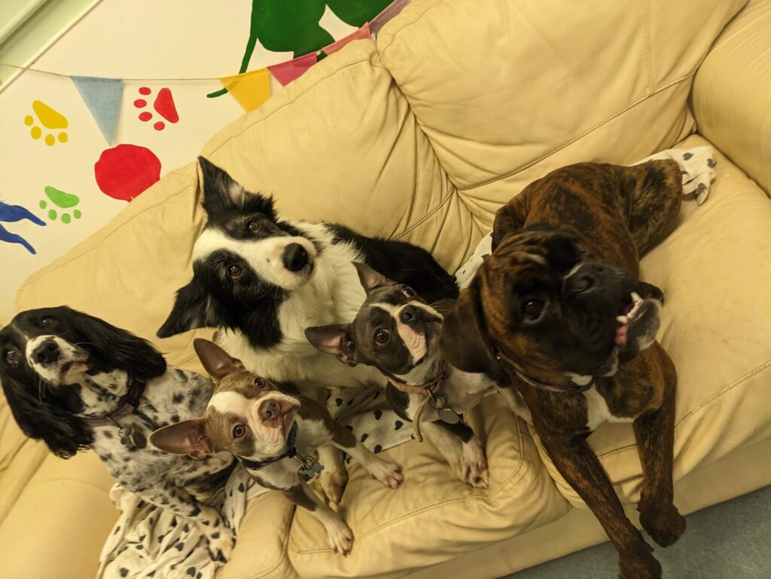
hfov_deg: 65.3
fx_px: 601
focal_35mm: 27
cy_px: 290
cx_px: 386
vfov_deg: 51.4
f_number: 1.73
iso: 124
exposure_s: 1/49.9
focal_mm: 4.38
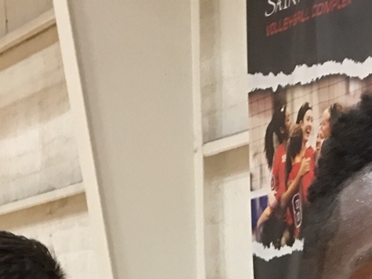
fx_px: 1321
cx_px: 377
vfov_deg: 11.1
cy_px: 517
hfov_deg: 15.7
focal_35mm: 123
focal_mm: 4.15
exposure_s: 1/15
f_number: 2.2
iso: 80
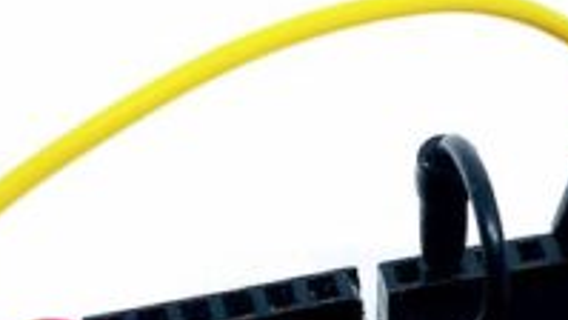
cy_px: 563
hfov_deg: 9.7
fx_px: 3299
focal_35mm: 219
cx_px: 611
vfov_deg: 5.5
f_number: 1.75
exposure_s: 1/100
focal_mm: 4.77
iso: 144
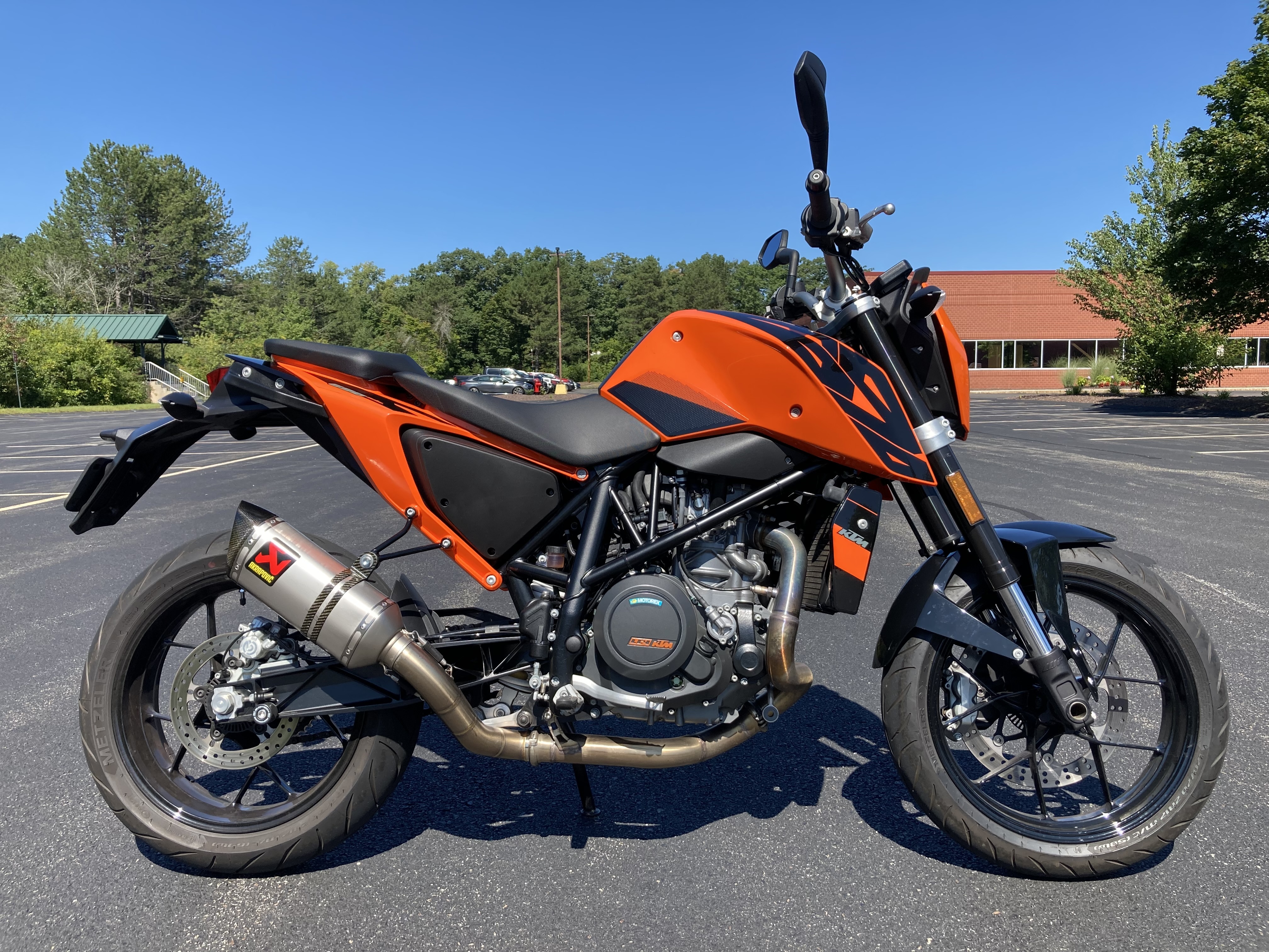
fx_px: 1026
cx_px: 634
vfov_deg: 49.7
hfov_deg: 63.4
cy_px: 476
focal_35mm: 28
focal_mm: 3.99
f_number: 1.8
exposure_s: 1/1156
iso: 20
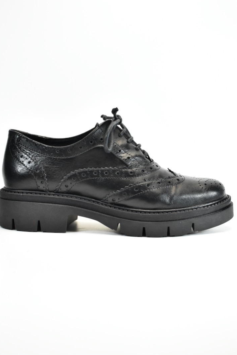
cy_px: 156
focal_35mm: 49
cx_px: 117
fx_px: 480
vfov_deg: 40.6
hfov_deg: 27.8
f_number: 5.6
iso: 1600
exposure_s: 1/500
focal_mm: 27
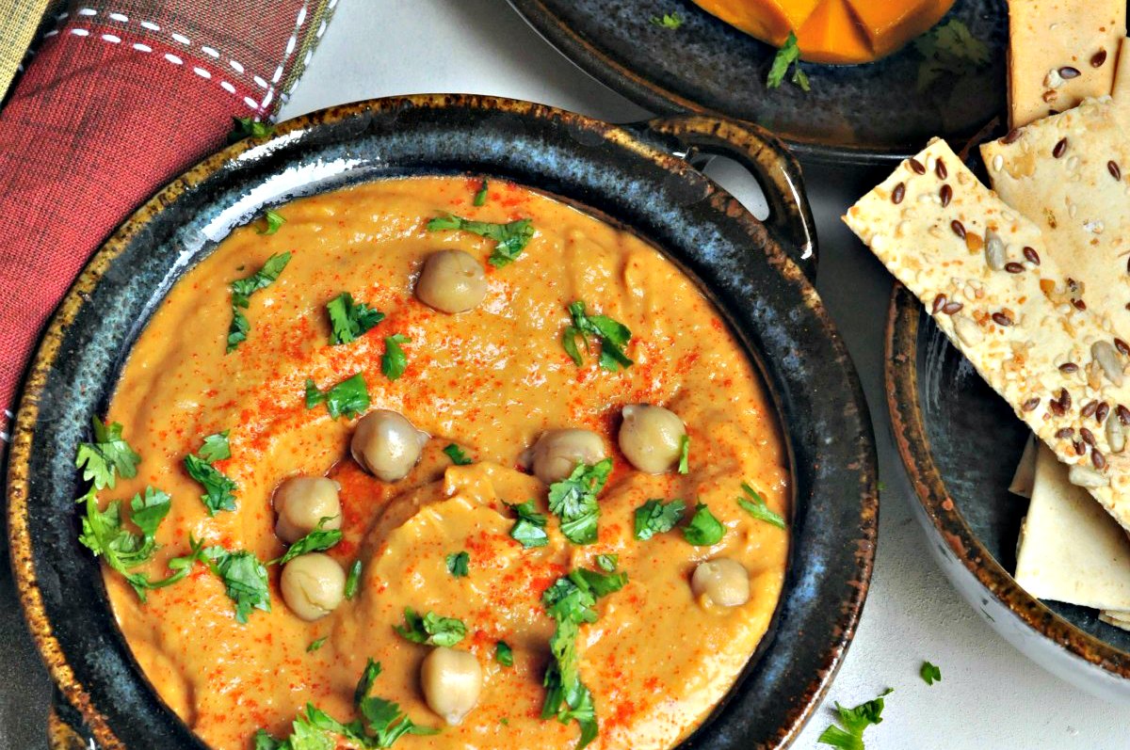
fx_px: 2351
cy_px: 375
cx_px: 565
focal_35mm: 75
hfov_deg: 27.0
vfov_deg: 18.1
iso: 800
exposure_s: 1/250
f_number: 8
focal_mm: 50
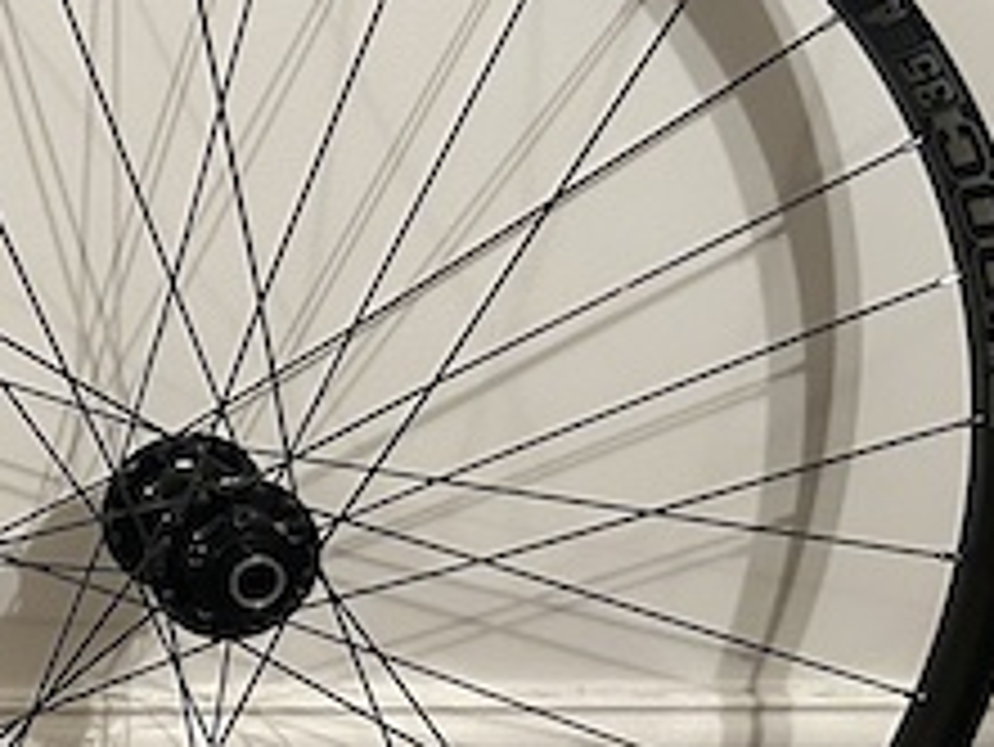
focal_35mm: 94
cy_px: 558
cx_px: -607
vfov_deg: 15.7
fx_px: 2701
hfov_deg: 18.0
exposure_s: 1/50
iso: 320
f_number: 1.5
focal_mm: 5.7
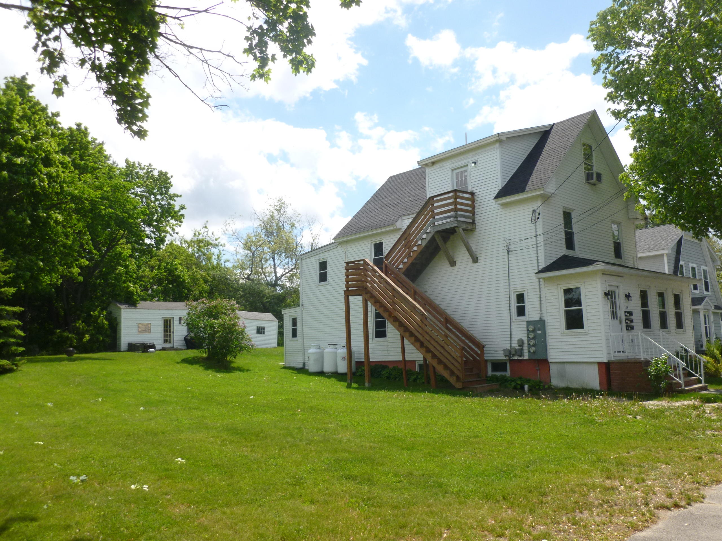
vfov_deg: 49.7
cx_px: 361
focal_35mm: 28
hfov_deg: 63.4
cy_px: 270
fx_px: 584
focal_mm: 5
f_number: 10
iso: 100
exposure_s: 1/160
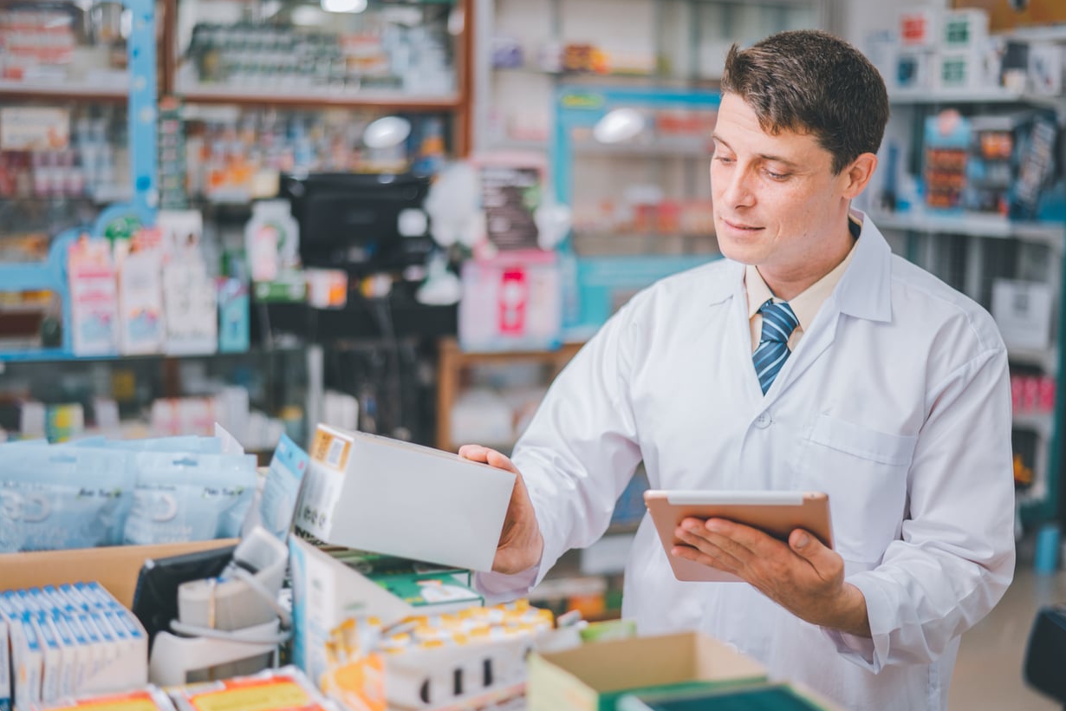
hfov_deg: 38.9
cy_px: 357
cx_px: 543
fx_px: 1510
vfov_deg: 26.5
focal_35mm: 51
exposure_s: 1/180
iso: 280
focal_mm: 50
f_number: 2
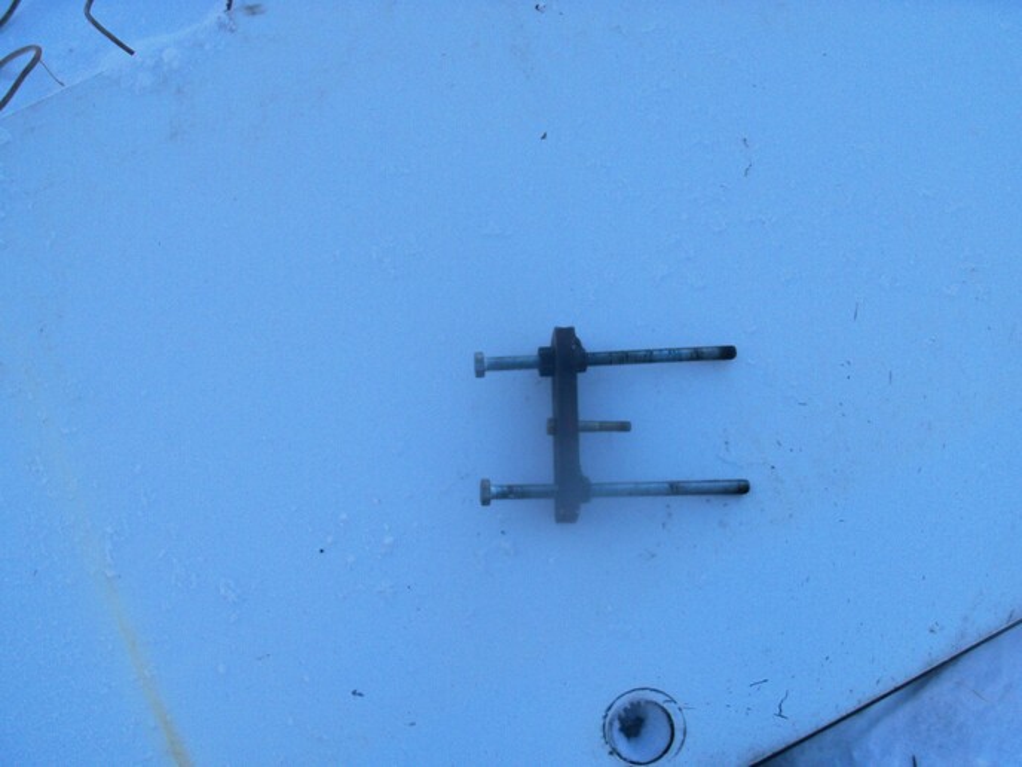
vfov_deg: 40.7
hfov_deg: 52.6
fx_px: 1033
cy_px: 384
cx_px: 511
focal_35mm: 35
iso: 80
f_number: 3
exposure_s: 1/200
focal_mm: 6.3
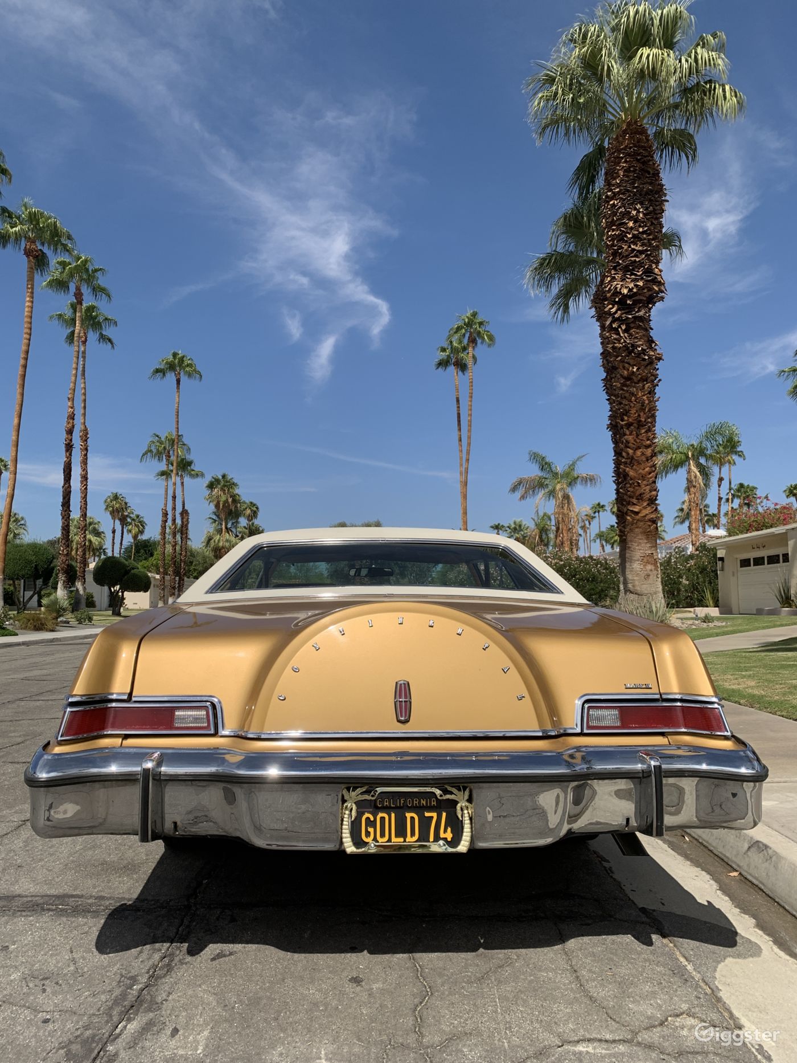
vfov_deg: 67.3
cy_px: 532
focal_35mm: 26
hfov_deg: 53.1
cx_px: 398
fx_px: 798
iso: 25
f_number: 1.8
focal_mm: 4.25
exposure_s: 1/3937
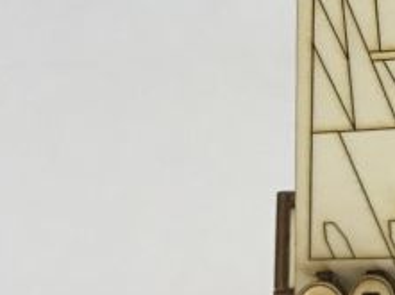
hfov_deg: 14.0
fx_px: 1481
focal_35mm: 130
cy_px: -72
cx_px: 642
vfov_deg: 11.1
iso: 32
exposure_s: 1/33
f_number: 1.8
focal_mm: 3.99
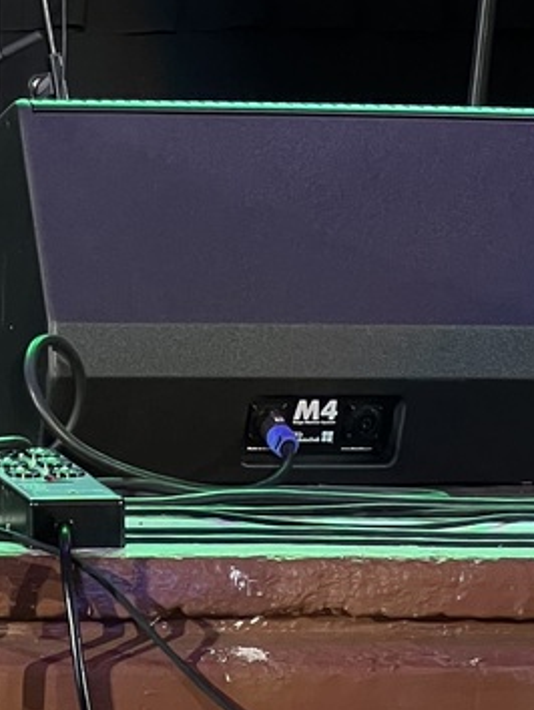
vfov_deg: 7.4
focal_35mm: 261
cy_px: -421
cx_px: -333
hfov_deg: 5.6
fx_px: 5362
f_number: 2.8
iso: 125
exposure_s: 1/120
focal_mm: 9
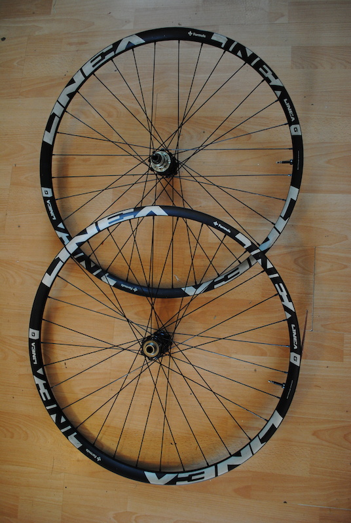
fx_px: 393
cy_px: 262
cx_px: 176
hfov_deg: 48.1
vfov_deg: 67.3
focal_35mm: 27
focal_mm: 18
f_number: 3.5
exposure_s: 1/30
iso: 360
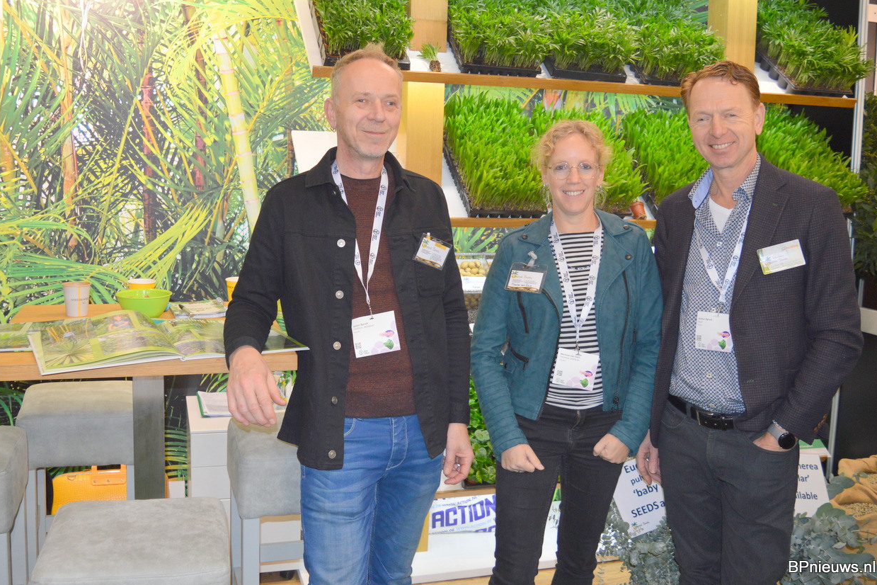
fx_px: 755
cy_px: 291
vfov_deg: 42.3
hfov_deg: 60.3
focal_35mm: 31
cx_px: 444
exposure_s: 1/60
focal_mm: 20
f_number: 3.5
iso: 500
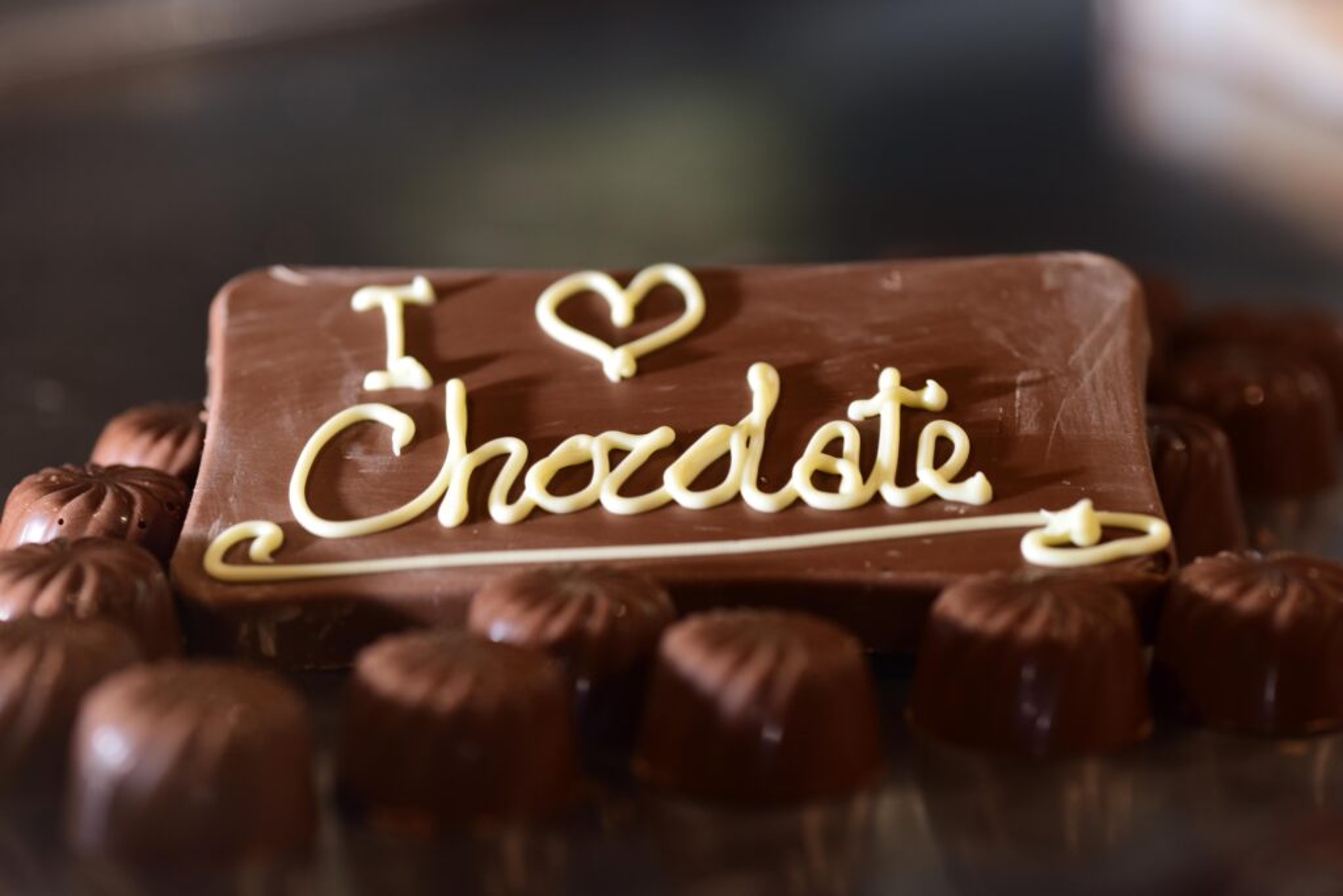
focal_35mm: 105
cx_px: 672
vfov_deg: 13.0
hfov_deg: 19.5
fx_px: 3917
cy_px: 448
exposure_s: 1/60
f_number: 5
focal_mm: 105
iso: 640
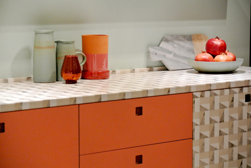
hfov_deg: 17.2
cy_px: 84
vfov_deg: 11.5
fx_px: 831
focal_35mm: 119
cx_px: 126
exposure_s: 1/30
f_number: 4
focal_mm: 44.2
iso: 800
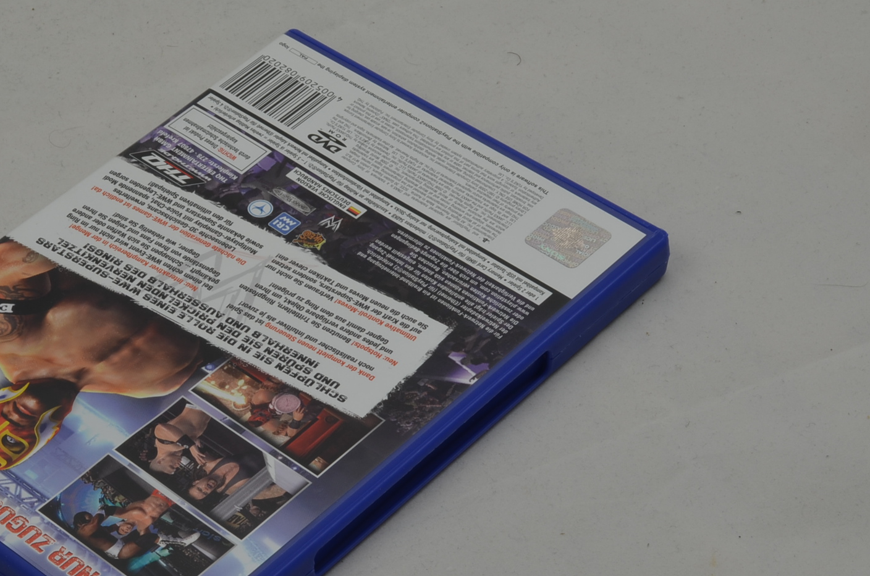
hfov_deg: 19.3
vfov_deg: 13.0
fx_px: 2533
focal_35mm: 105
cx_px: 209
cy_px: 368
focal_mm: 40
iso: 100
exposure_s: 1/3
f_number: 20
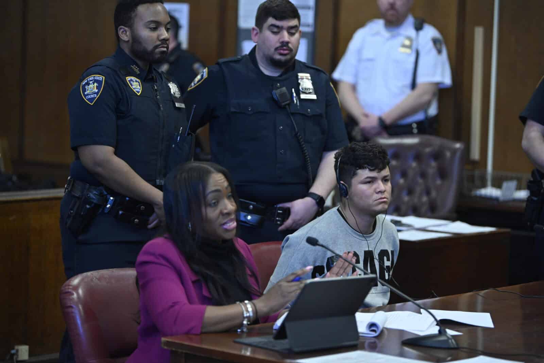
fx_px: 1844
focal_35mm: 122
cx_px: 272
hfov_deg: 16.8
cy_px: 182
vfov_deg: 11.2
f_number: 2.8
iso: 1250
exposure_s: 1/160
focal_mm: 122
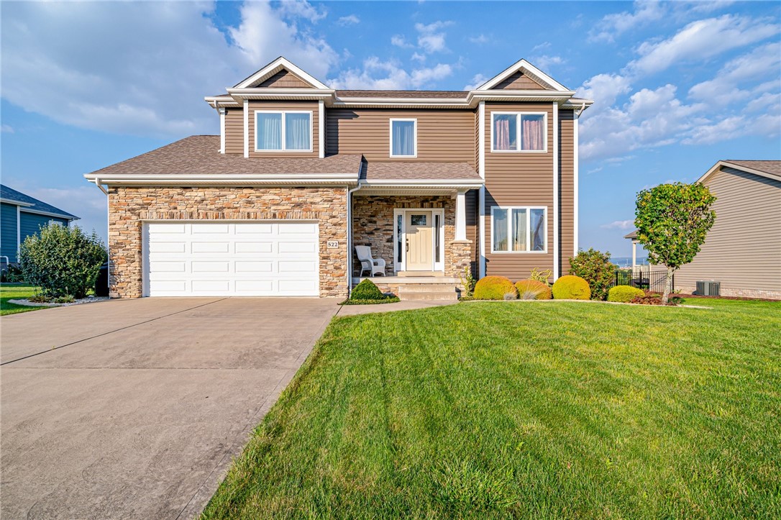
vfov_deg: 70.4
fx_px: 369
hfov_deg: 93.3
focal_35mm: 17
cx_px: 390
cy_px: 260
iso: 50
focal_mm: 17
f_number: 11
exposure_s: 1/400
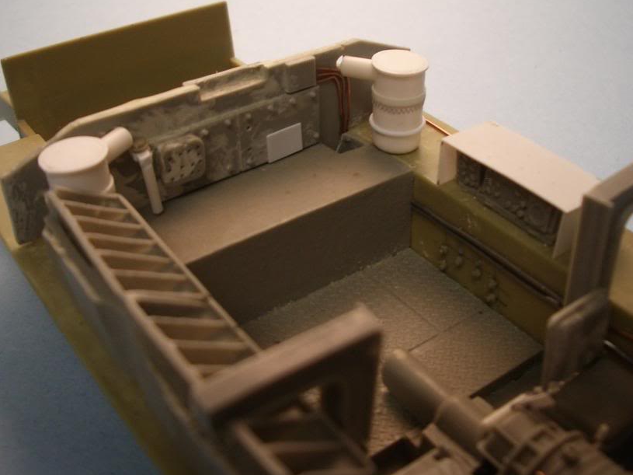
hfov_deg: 42.9
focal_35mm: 44
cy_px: 183
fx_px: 804
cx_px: 310
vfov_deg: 32.7
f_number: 2.6
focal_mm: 5.8
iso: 100
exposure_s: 1/40
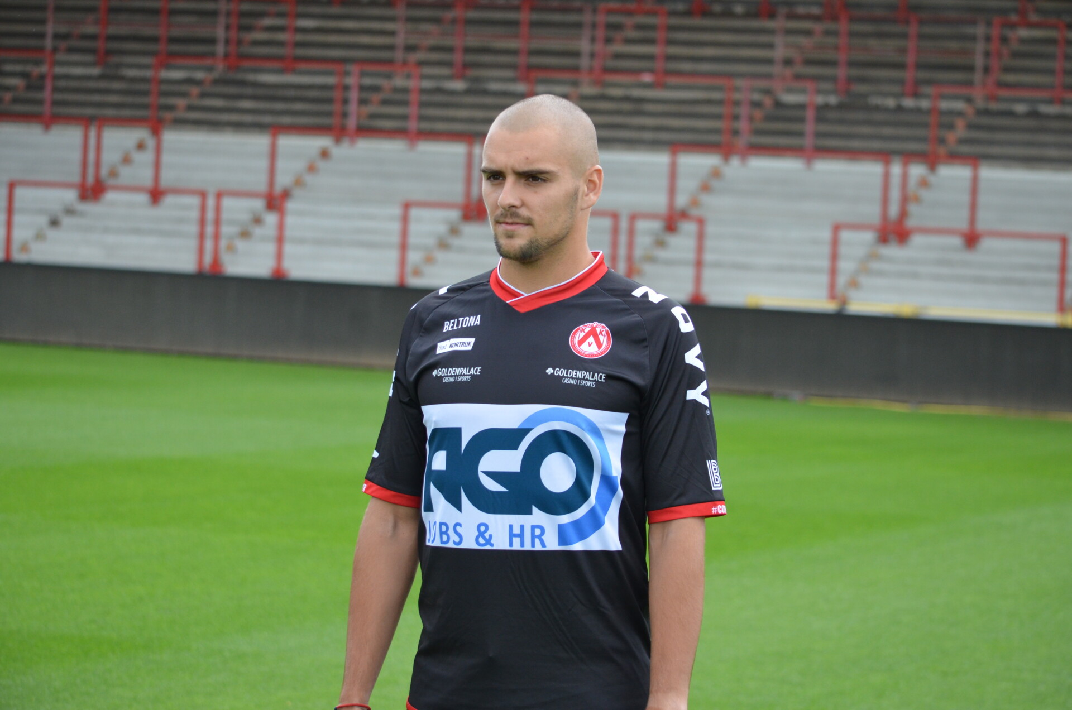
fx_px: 3566
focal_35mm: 120
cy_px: 355
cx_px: 536
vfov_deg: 11.4
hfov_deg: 17.1
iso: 800
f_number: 4.5
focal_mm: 80
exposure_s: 1/800
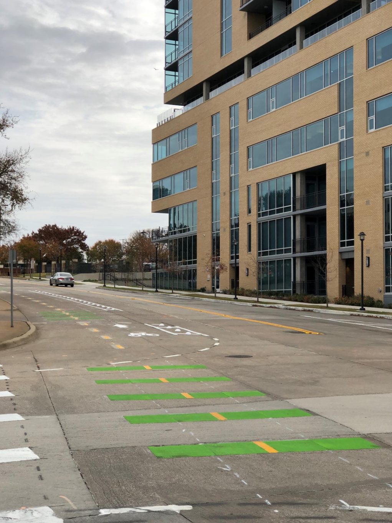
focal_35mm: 57
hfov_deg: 25.7
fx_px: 861
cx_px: 196
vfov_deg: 33.8
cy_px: 262
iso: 20
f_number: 2.8
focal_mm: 6.6
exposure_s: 1/704
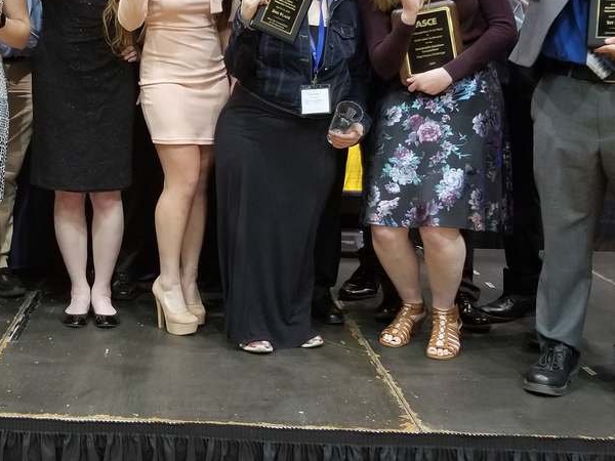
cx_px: 136
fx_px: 924
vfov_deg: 27.8
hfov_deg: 35.8
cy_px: 136
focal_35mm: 52
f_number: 1.7
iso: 250
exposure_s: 1/30
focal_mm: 4.25
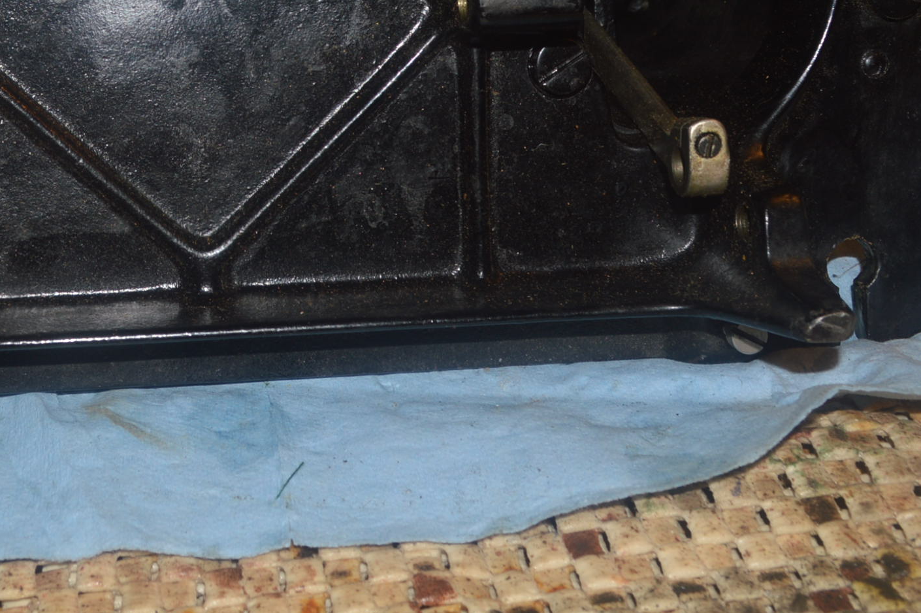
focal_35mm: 64
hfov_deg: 30.6
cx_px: 176
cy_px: 10
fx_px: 1636
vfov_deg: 20.6
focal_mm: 20
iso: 100
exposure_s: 1/60
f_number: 8
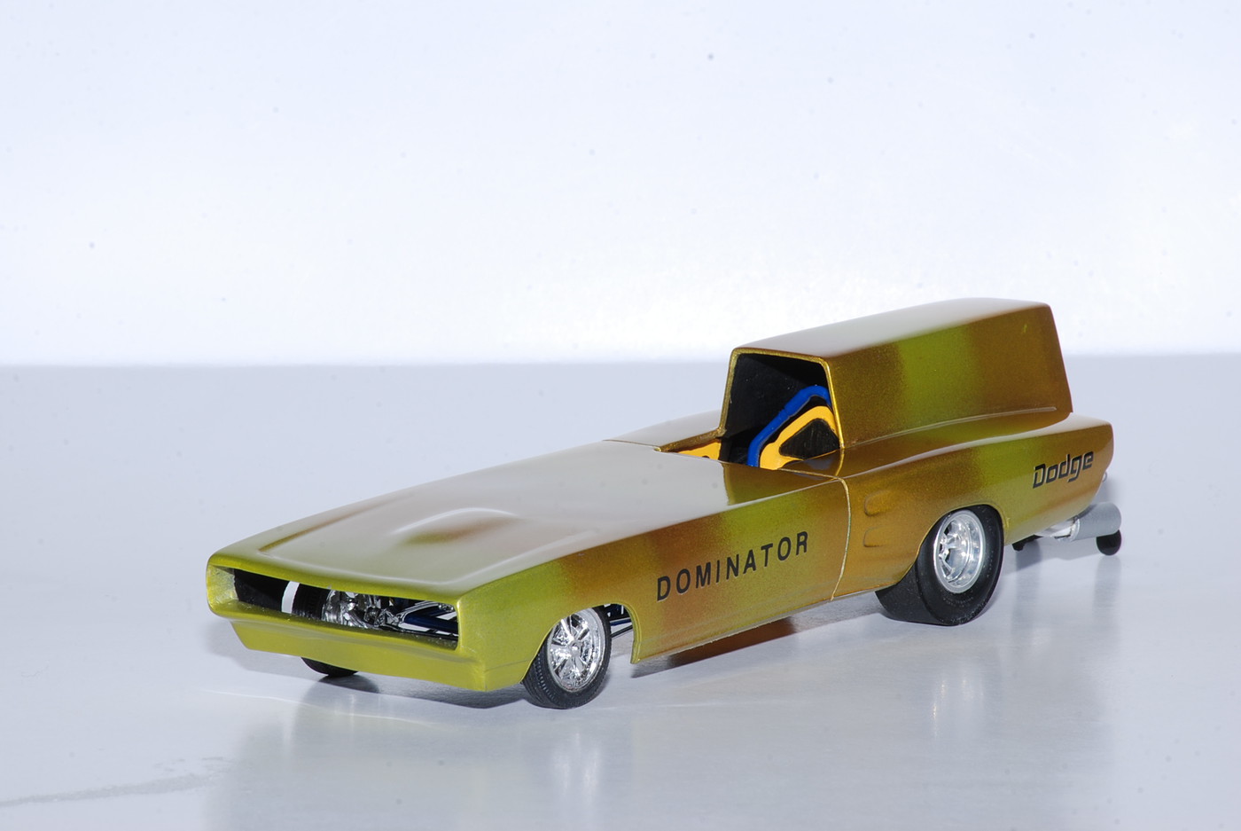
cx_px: 620
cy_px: 416
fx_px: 7247
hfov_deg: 9.8
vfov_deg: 6.6
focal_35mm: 210
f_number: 25
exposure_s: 1/60
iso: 100
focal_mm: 140
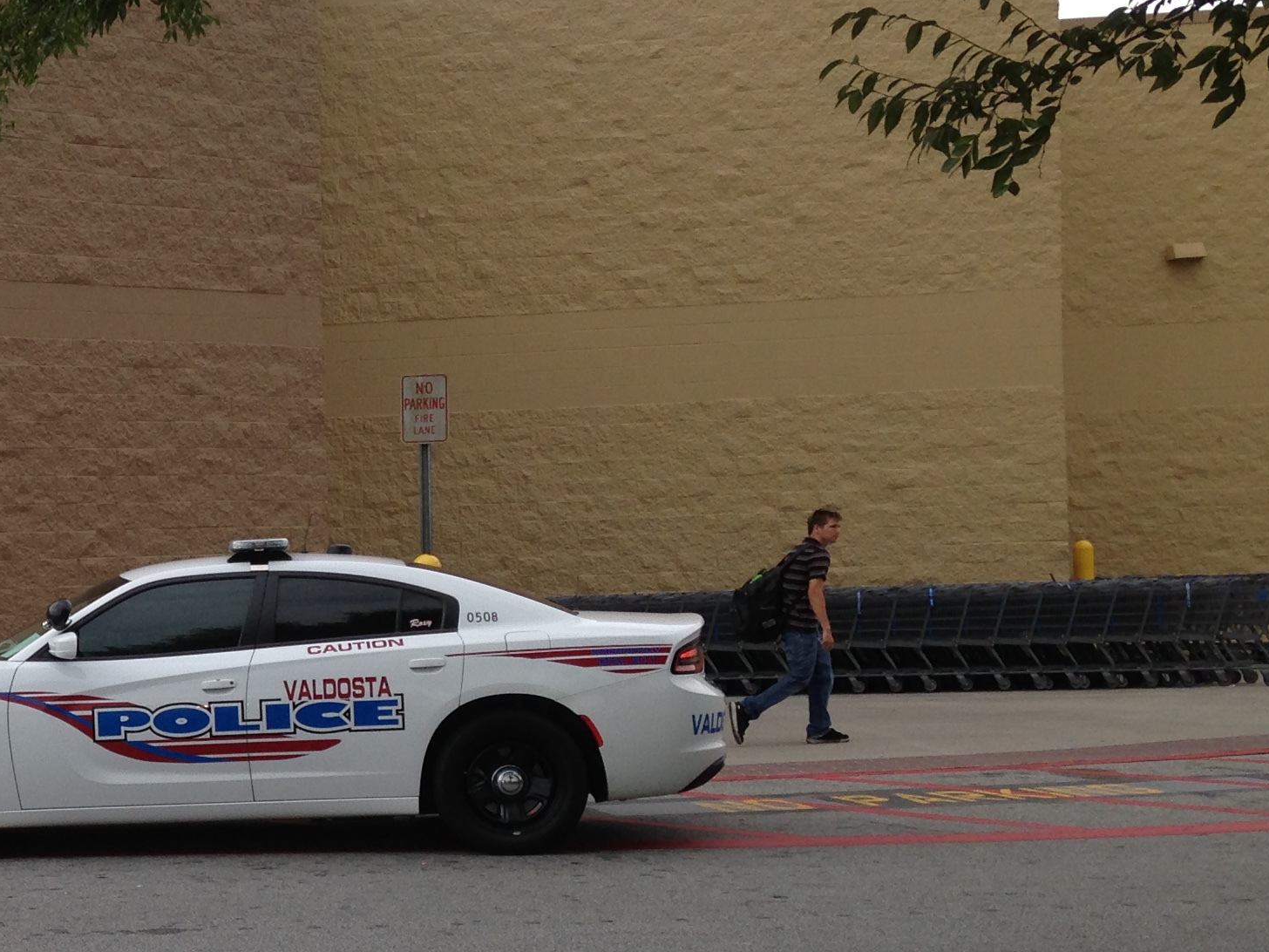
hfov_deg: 24.6
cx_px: -116
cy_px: 645
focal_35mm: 74
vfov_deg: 19.8
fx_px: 2713
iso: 50
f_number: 2.4
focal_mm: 4.12
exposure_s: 1/313
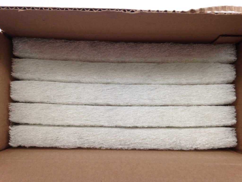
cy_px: 91
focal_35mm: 33
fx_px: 231
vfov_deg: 42.9
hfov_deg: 55.4
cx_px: 121
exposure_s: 1/30
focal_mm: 4.12
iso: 50
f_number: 2.4
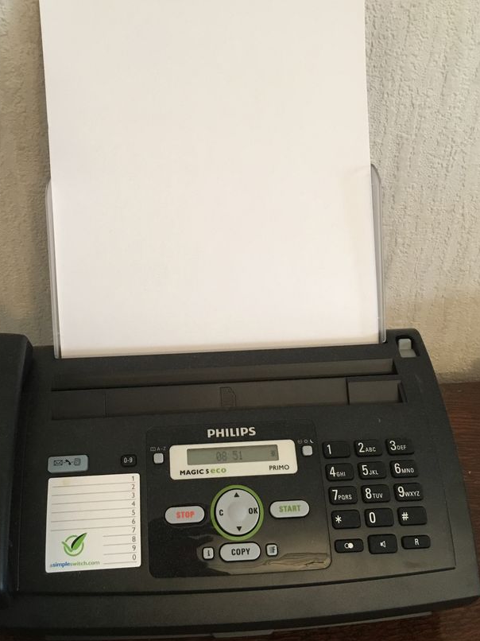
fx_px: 666
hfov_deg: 39.6
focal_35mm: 36
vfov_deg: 51.4
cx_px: 210
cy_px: 320
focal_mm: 4.15
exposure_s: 1/25
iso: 200
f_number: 2.2
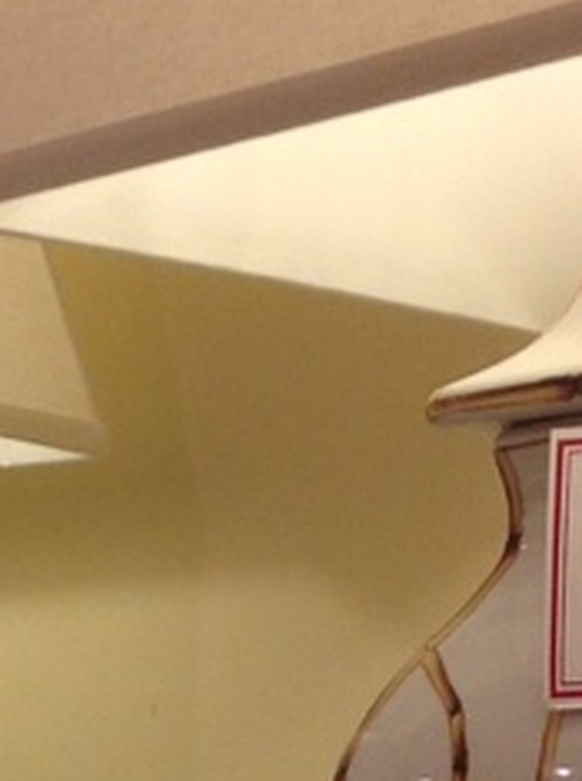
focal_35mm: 153
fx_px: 3446
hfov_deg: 9.6
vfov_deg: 12.7
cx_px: 210
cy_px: 901
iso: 64
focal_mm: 4.28
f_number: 2.4
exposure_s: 1/120
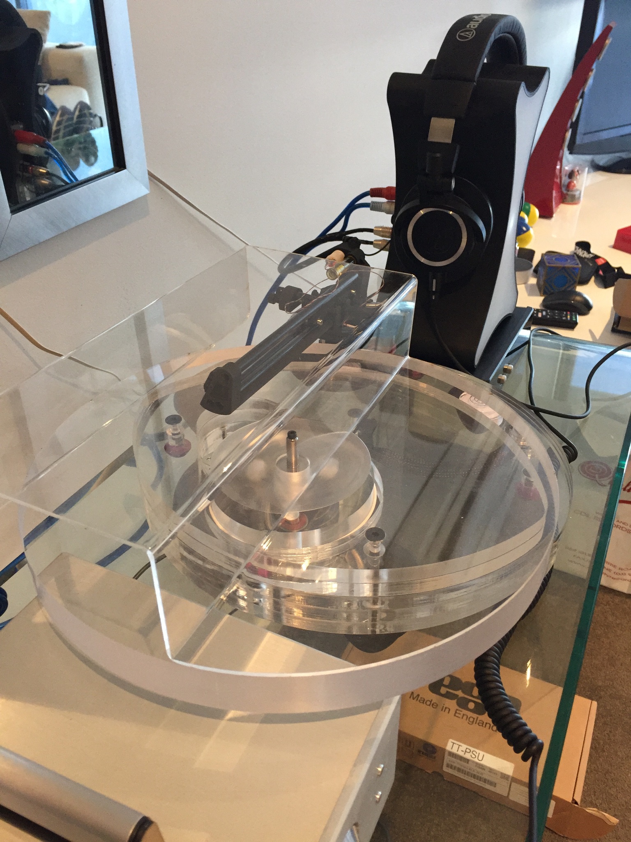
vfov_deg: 61.7
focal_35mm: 29
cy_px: 421
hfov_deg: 48.2
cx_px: 316
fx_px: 705
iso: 200
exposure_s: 1/33
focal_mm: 4.15
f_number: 2.2
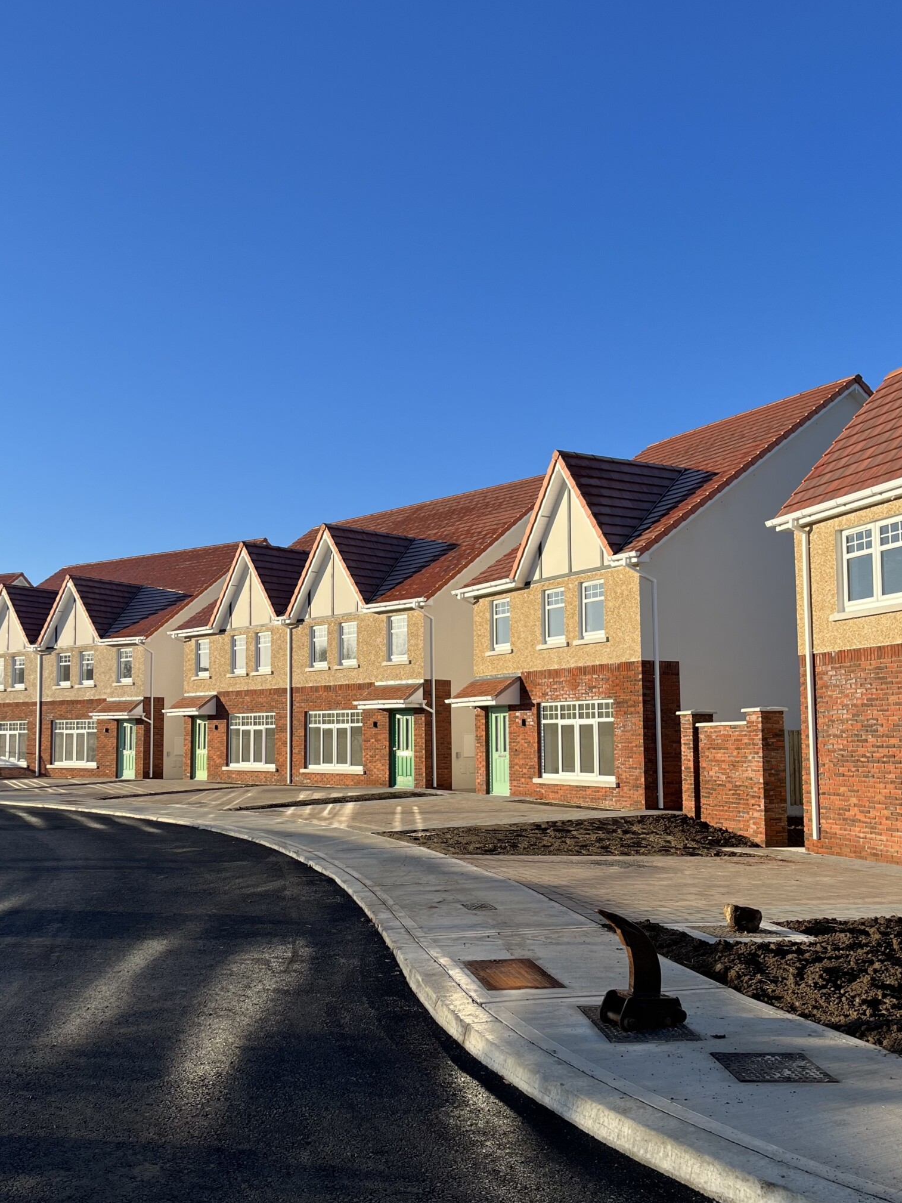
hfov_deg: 42.7
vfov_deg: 55.3
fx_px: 1146
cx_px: 361
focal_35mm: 33
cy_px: 656
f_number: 1.6
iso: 50
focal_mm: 5.1
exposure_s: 1/1992
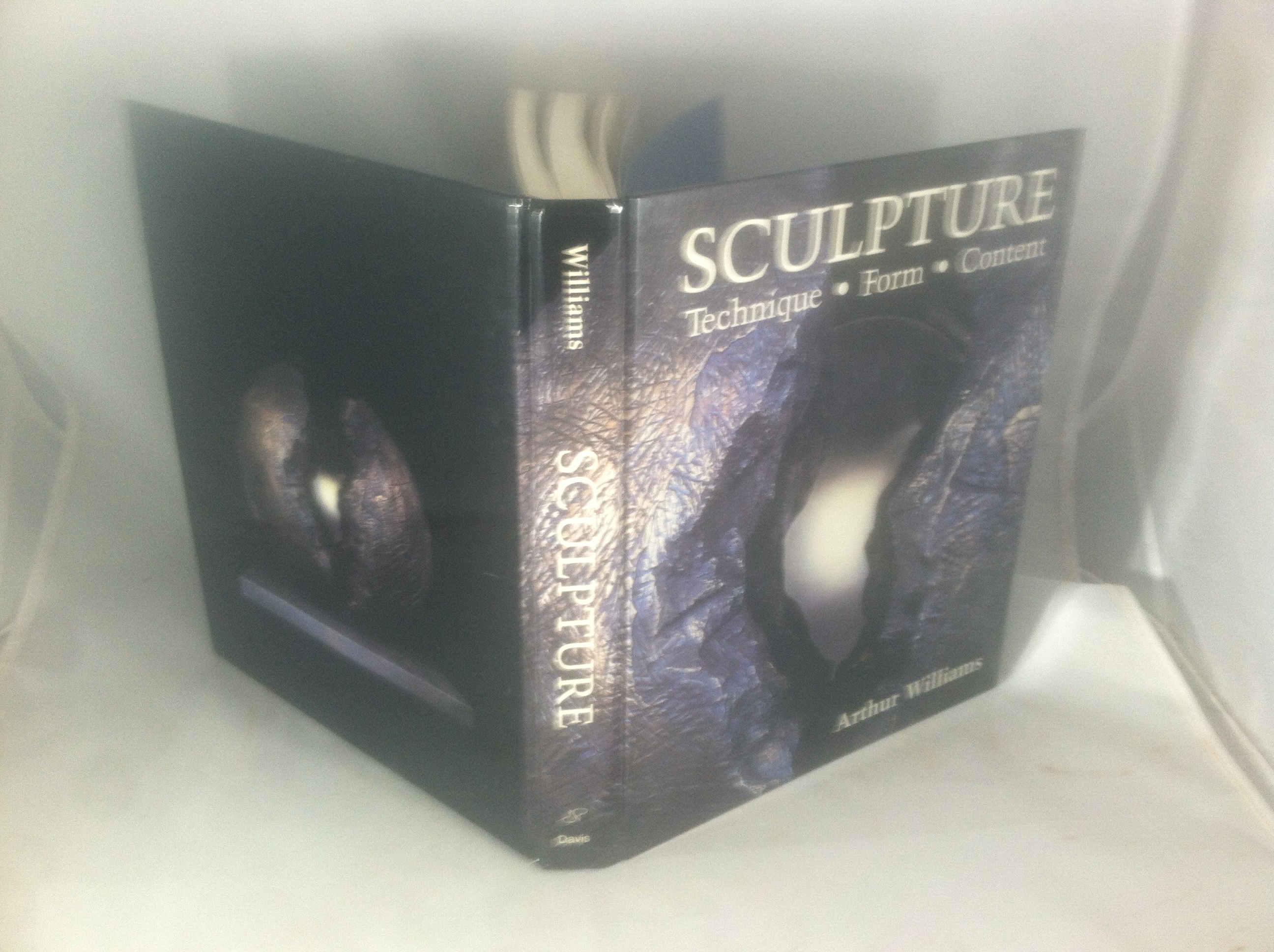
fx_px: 1286
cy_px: 476
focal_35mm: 35
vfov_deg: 40.6
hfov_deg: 52.7
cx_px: 637
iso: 80
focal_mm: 3.85
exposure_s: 1/15
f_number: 2.8
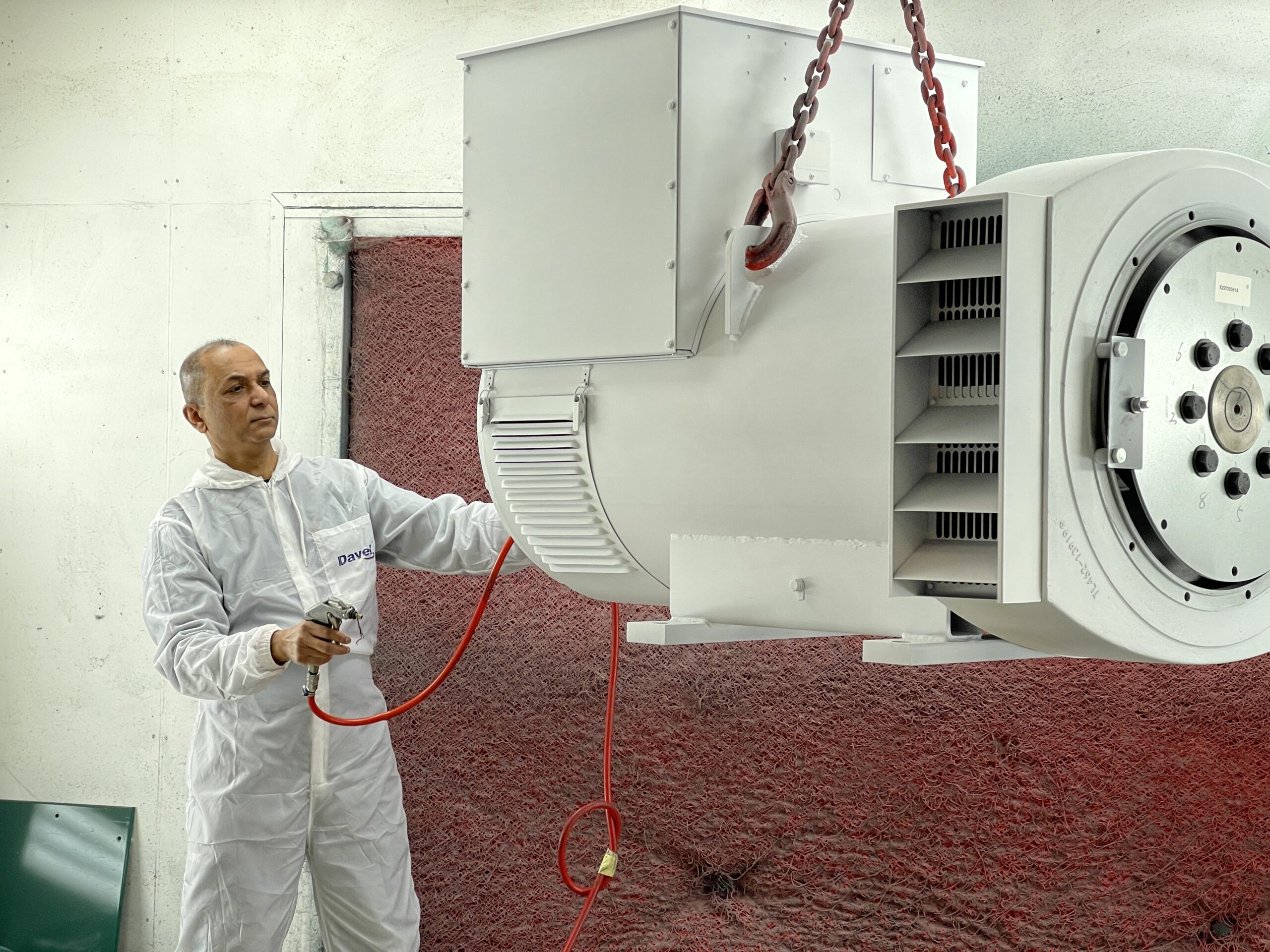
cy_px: 476
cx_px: 635
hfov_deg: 30.3
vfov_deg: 22.9
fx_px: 2348
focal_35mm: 64
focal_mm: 7.5
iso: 20
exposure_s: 1/100
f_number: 2.2
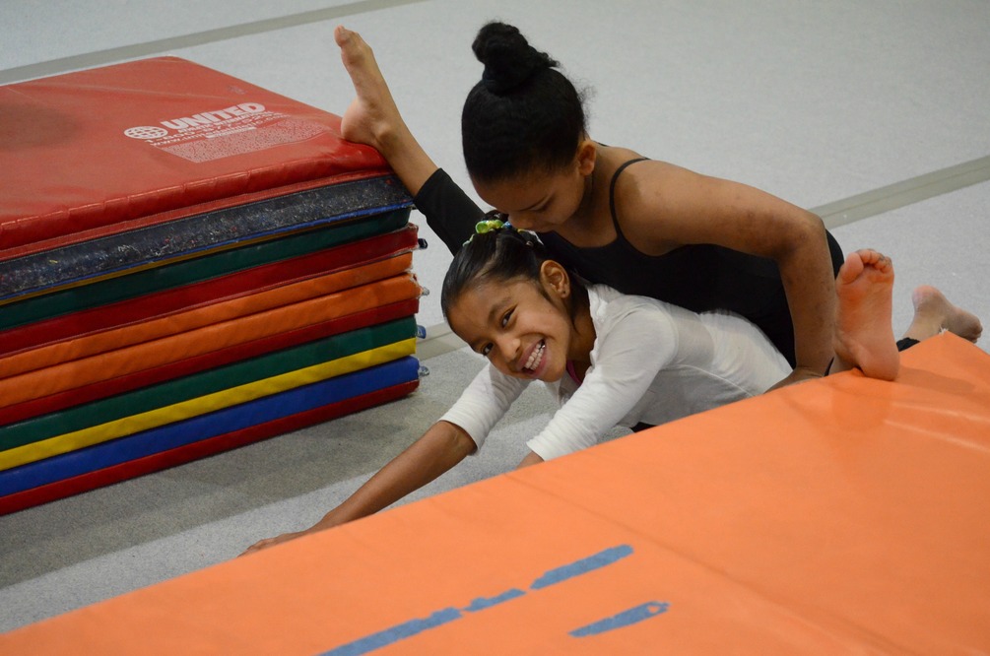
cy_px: 328
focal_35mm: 82
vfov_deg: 16.5
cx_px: 495
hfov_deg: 24.7
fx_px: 2264
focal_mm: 55
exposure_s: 1/100
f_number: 4
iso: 3200
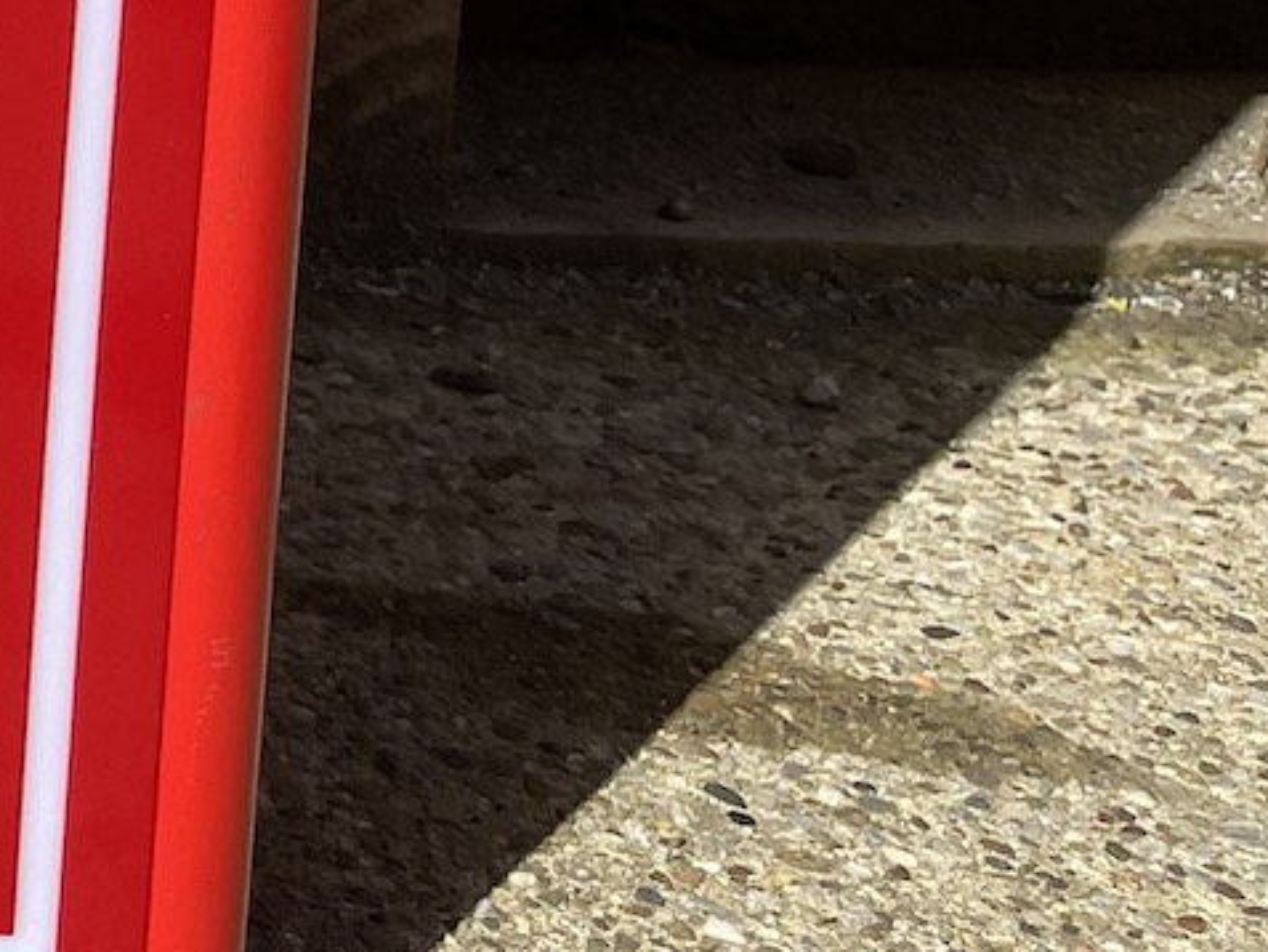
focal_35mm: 109
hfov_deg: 14.5
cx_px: -1380
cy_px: -715
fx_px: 3994
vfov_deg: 12.5
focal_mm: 5.1
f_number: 1.6
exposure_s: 1/4348
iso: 32
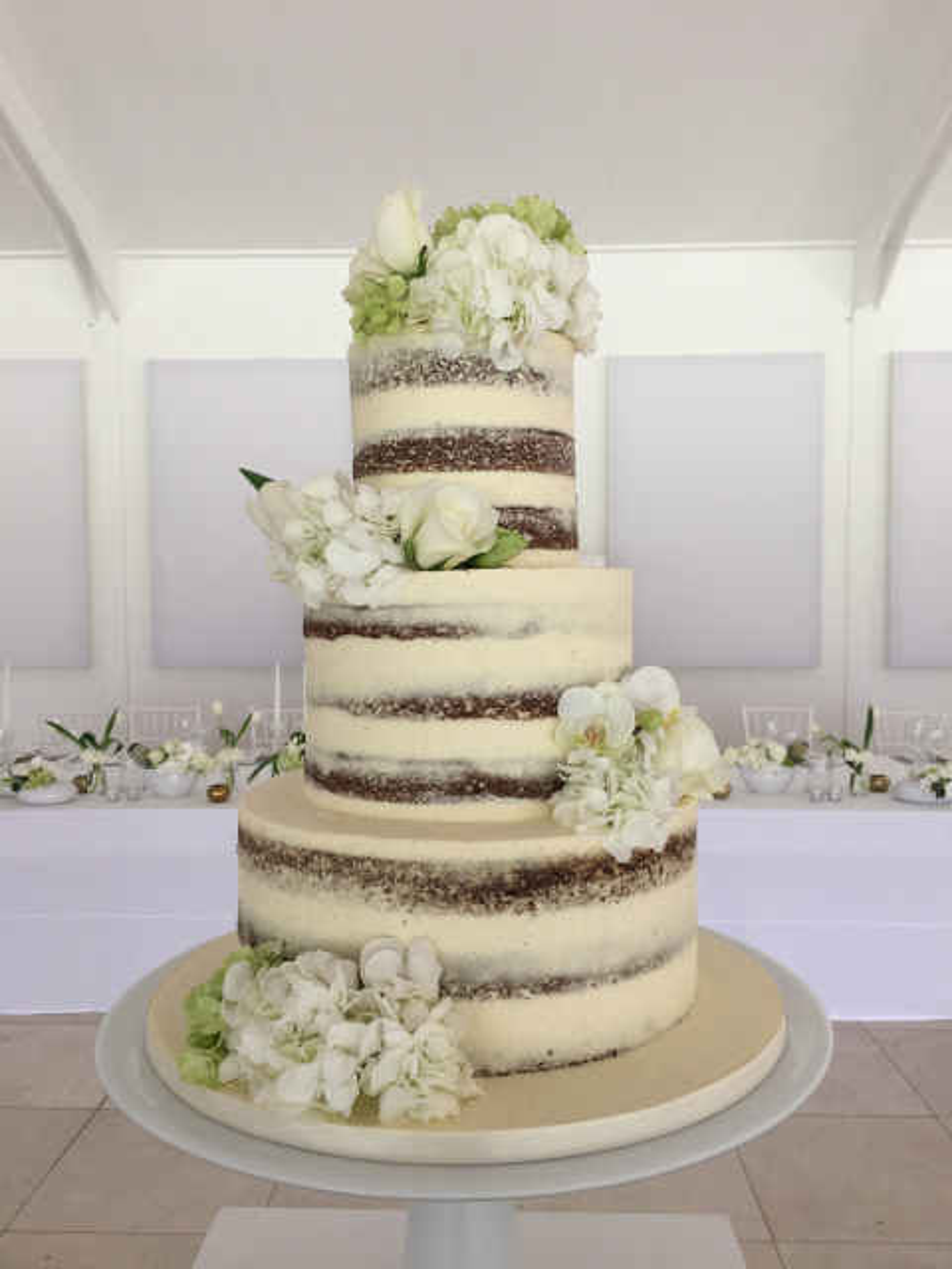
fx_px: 1063
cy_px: 634
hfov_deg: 48.2
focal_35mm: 29
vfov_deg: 61.7
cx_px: 476
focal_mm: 4.15
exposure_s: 1/100
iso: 25
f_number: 2.2
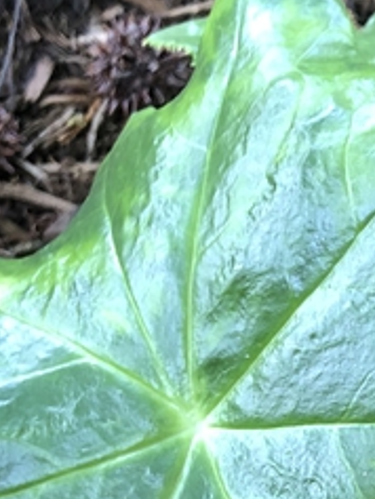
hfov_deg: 12.1
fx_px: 1746
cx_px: 404
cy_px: 691
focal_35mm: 121
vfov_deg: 15.3
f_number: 1.8
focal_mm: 3.99
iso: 40
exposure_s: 1/24
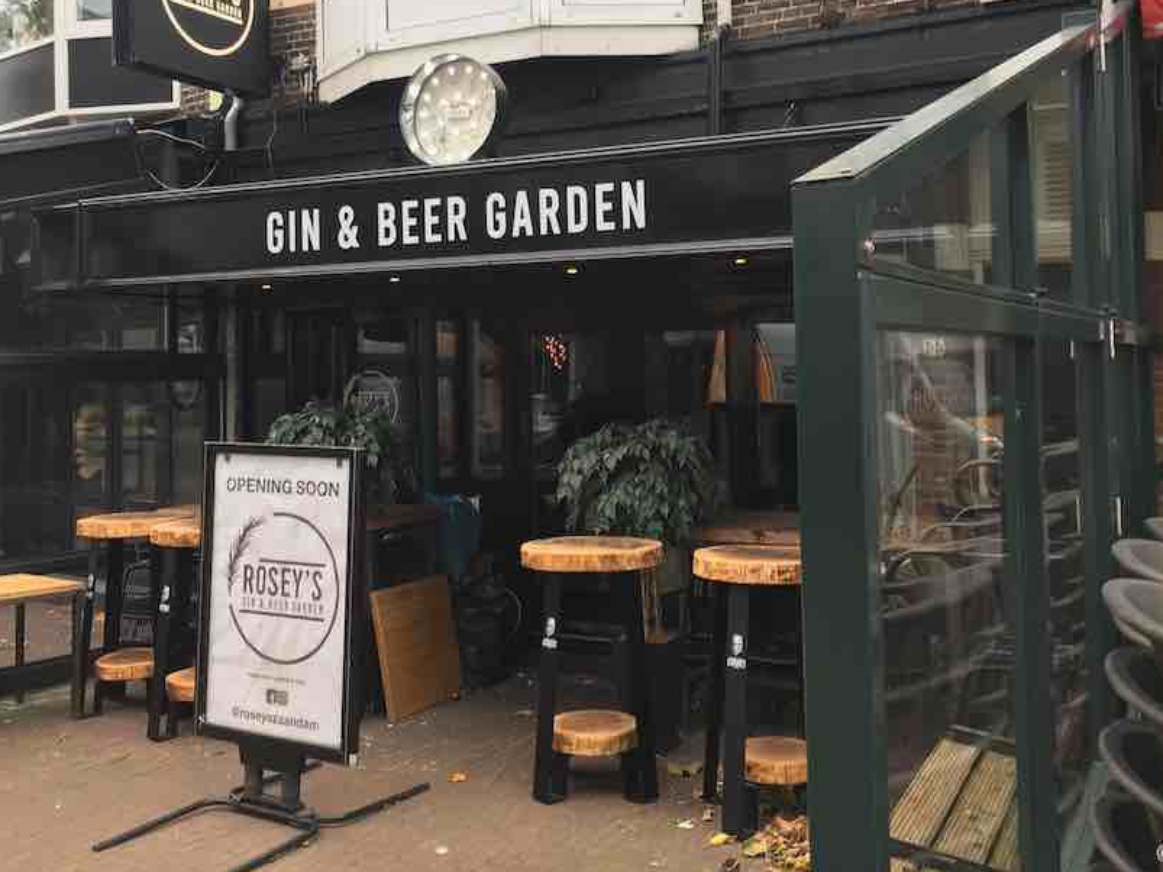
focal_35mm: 37
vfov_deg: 38.4
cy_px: 319
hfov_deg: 50.1
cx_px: 575
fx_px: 1243
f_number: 2.2
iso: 32
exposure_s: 1/50
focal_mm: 4.15
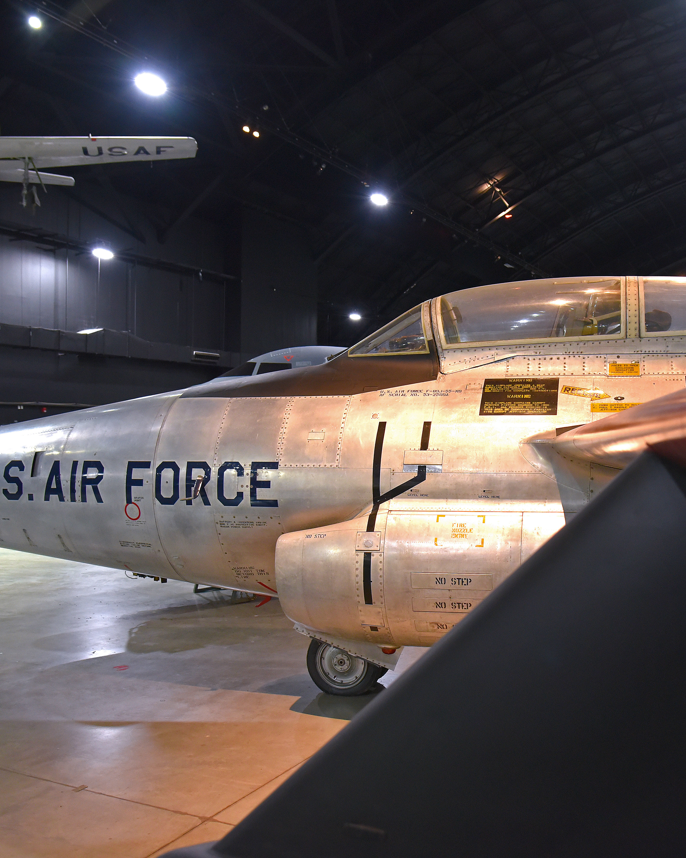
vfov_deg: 52.8
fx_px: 863
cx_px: 469
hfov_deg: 42.6
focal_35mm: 34
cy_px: 427
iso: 2000
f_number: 4.5
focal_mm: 24
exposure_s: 1/80
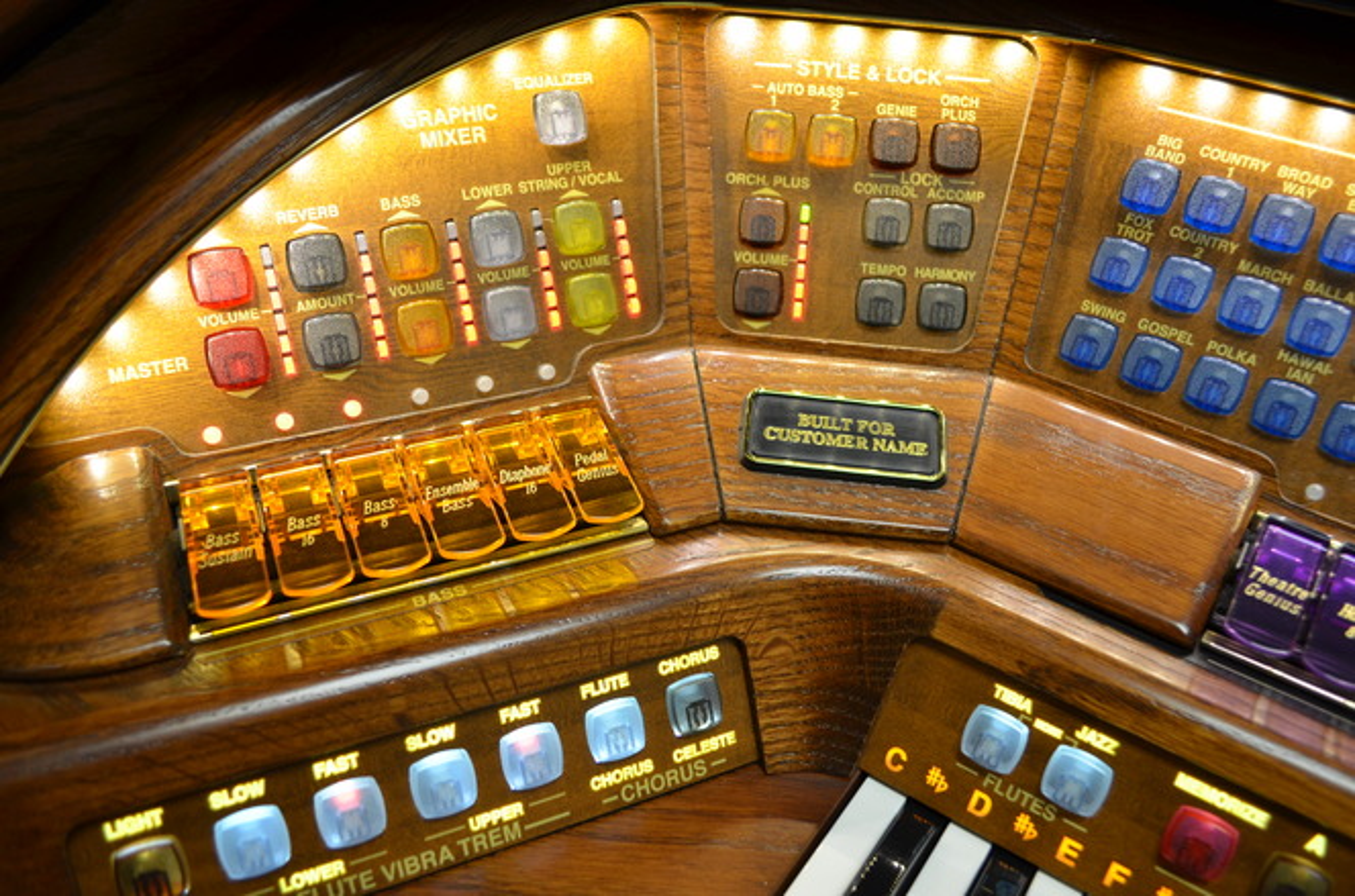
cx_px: 678
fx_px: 1014
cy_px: 448
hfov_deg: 67.5
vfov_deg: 47.7
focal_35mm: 27
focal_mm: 18
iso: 500
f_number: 4
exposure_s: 1/60
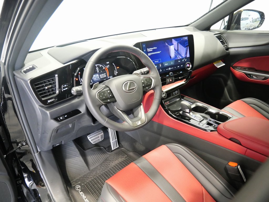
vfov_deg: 56.8
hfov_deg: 71.6
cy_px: 101
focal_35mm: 24
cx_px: 134
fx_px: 187
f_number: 3.5
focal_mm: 12
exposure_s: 1/6
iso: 3200
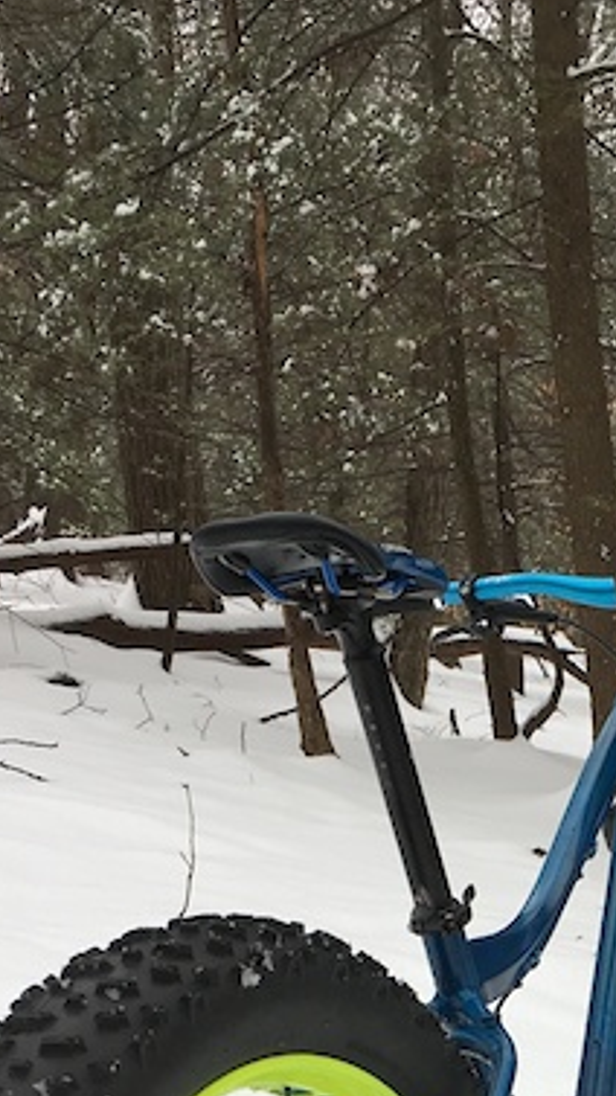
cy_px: 1070
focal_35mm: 67
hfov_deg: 17.6
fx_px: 1946
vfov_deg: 29.6
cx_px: 619
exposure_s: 1/180
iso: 25
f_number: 2.2
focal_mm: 4.15
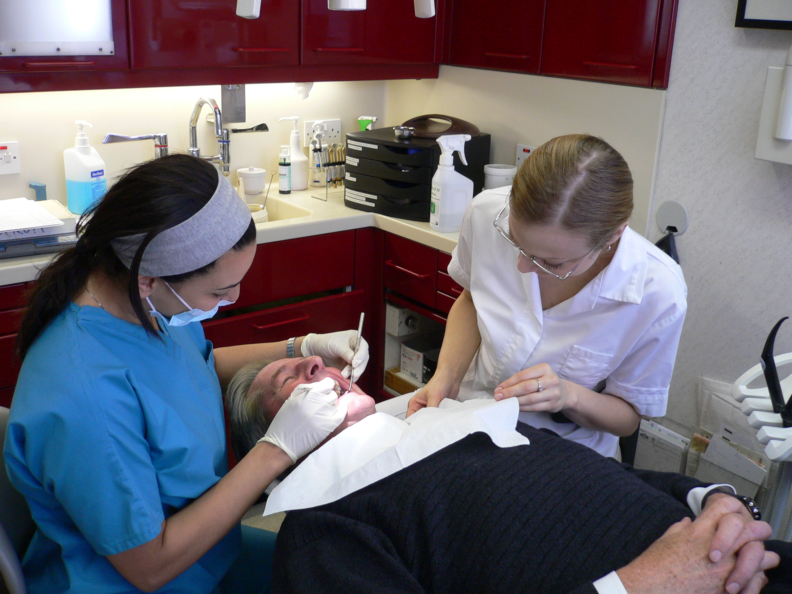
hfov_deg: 52.6
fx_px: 801
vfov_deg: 40.7
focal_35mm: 35
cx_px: 396
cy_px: 297
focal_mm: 5.8
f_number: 2.8
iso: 100
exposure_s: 1/40
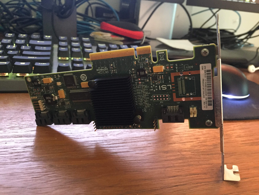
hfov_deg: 61.7
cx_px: 130
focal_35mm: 29
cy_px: 98
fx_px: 217
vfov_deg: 48.2
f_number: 2.2
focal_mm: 4.15
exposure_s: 1/17
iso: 320
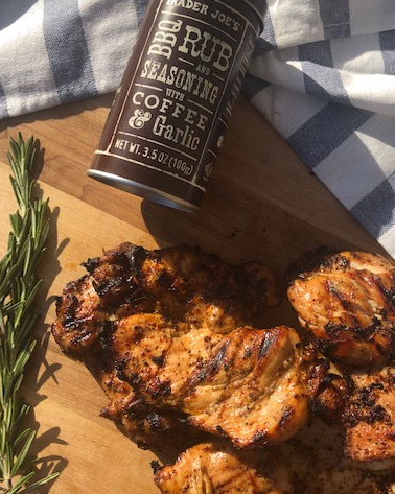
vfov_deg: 49.1
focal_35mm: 37
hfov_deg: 39.9
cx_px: 237
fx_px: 541
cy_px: 233
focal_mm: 3.99
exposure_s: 1/1297
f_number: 1.8
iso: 20
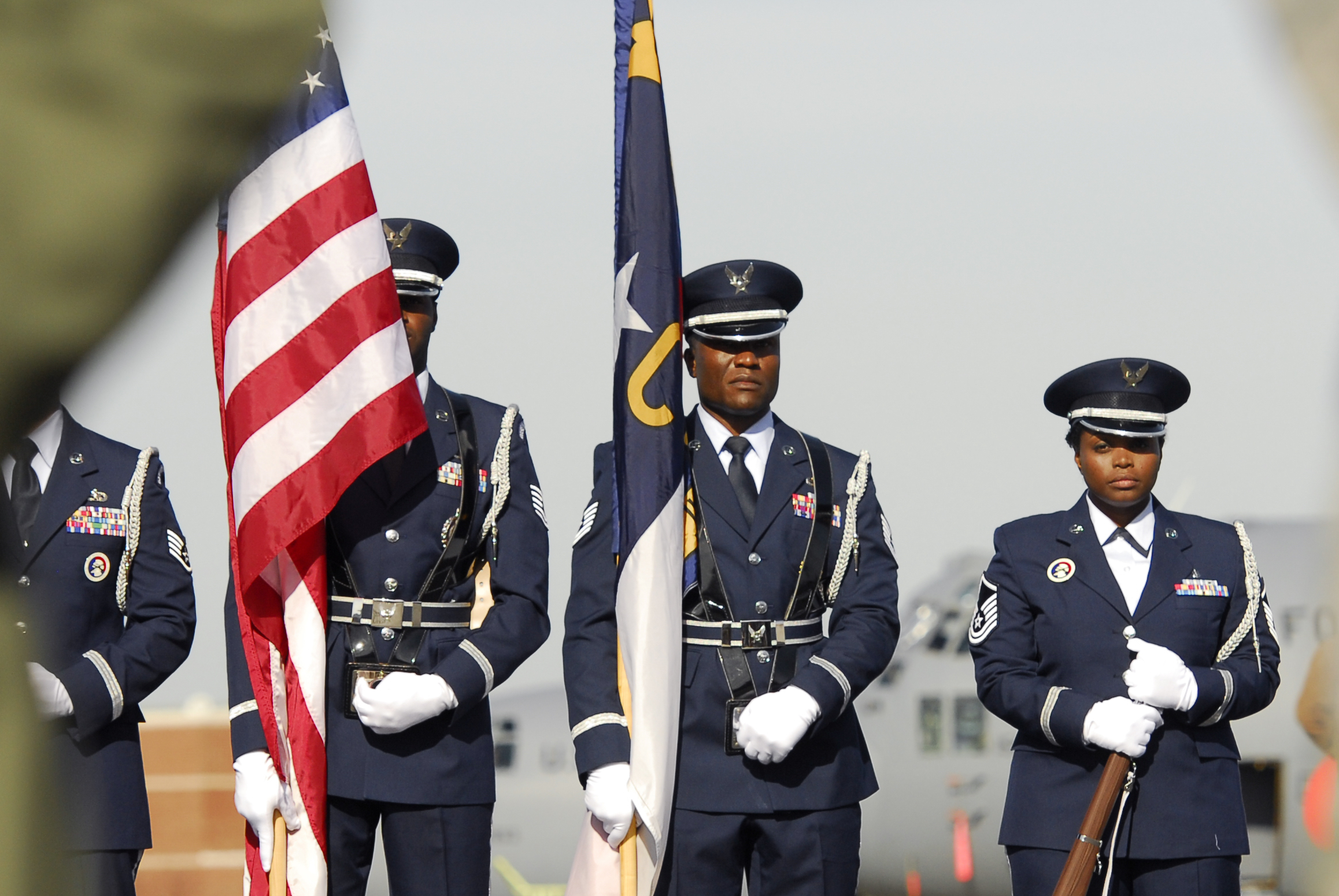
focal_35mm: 326
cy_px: 719
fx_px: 12139
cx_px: 748
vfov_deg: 4.2
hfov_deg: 6.3
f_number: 5
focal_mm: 130
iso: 200
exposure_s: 1/1600
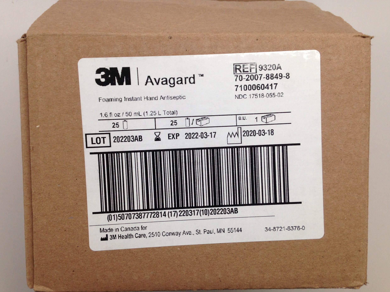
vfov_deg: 41.8
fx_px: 383
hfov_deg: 54.0
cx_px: 194
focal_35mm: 34
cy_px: 150
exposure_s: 1/60
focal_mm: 4.12
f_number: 2.4
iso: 64
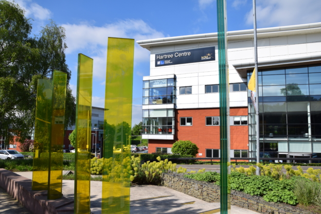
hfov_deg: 67.4
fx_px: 241
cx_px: 160
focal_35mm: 27
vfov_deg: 47.9
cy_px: 107
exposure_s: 1/400
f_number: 10
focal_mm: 18
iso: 200
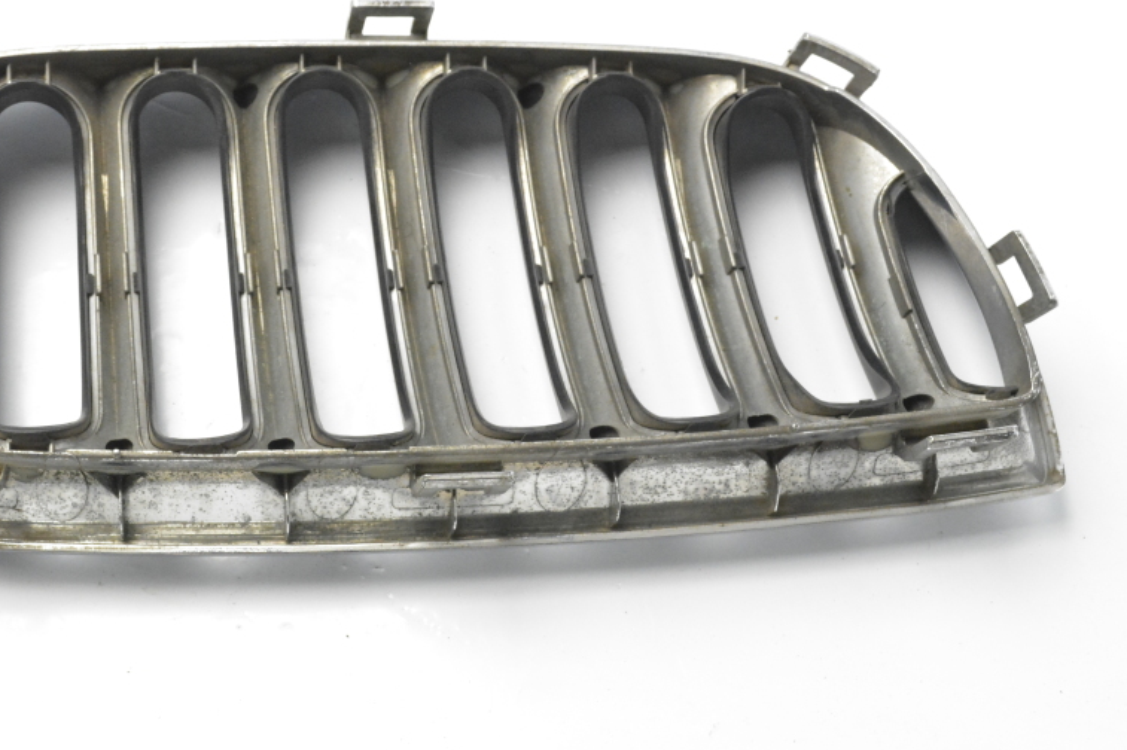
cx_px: 460
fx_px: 2159
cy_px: 299
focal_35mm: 69
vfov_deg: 19.7
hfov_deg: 29.2
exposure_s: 1/250
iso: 6400
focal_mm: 34
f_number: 10
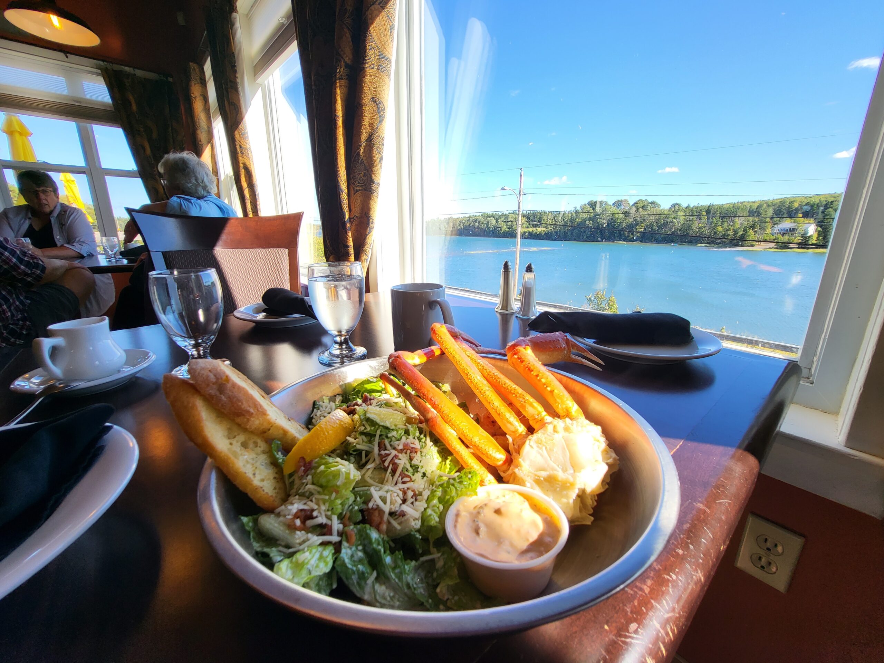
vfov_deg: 89.9
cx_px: 442
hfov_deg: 106.2
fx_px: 332
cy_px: 332
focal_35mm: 13
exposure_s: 1/274
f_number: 2.2
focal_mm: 1.74
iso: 32
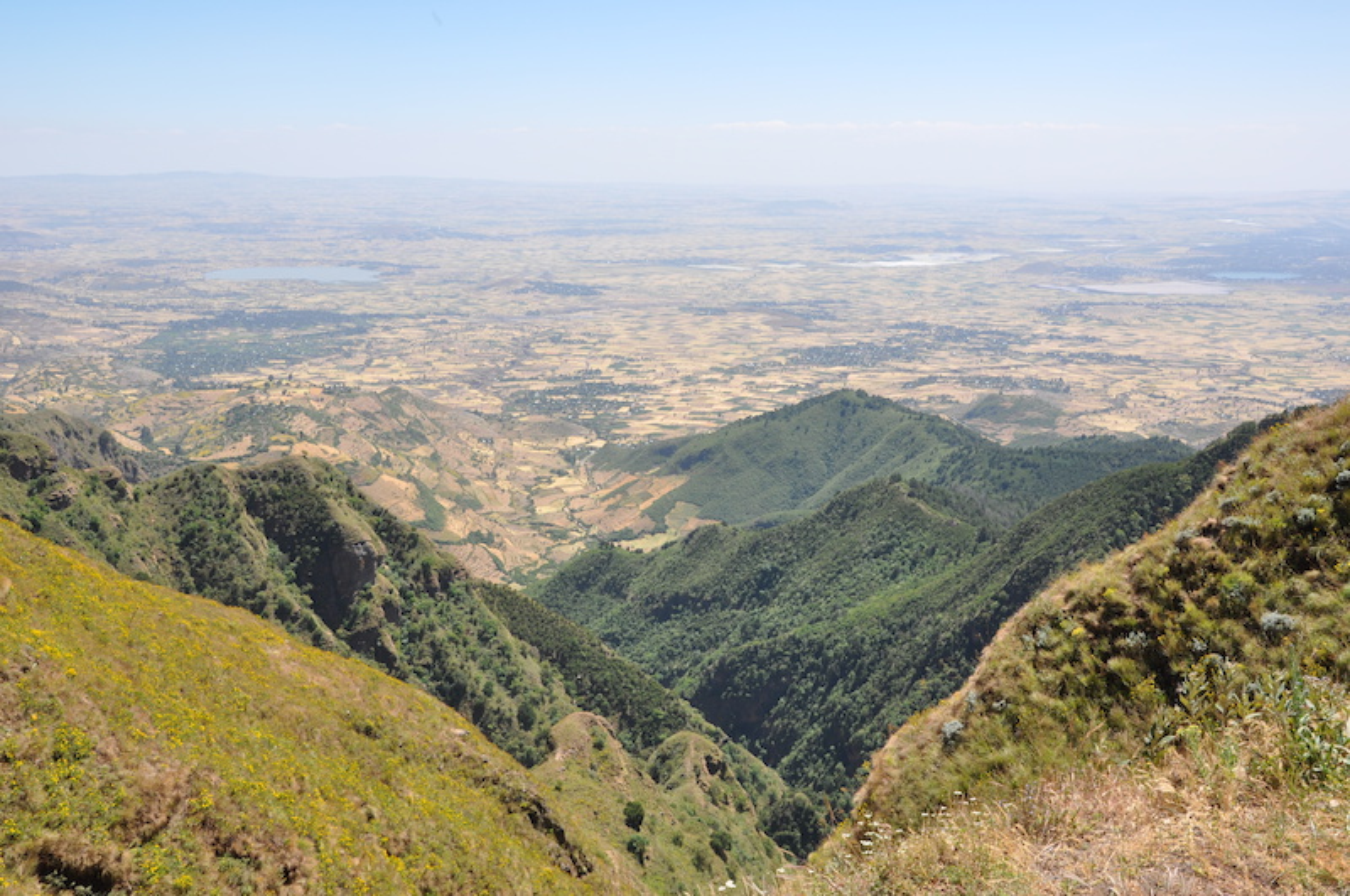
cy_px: 448
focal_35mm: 38
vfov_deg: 35.4
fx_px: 1404
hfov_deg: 51.3
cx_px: 675
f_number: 11
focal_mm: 25
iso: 200
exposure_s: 1/200
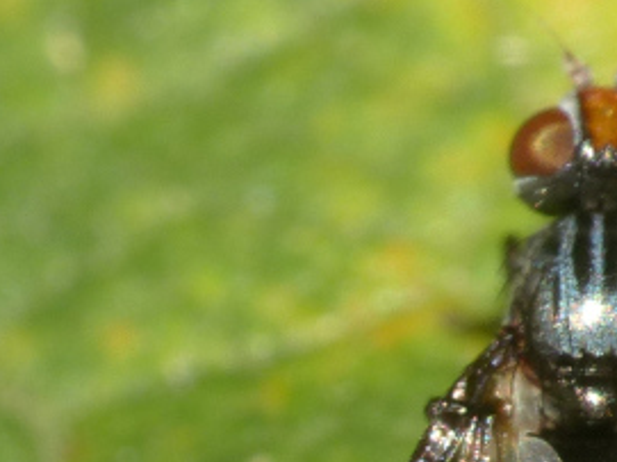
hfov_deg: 3.1
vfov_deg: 2.4
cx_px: 599
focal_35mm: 632
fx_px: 11260
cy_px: 419
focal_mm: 51.2
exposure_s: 1/80
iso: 100
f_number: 8
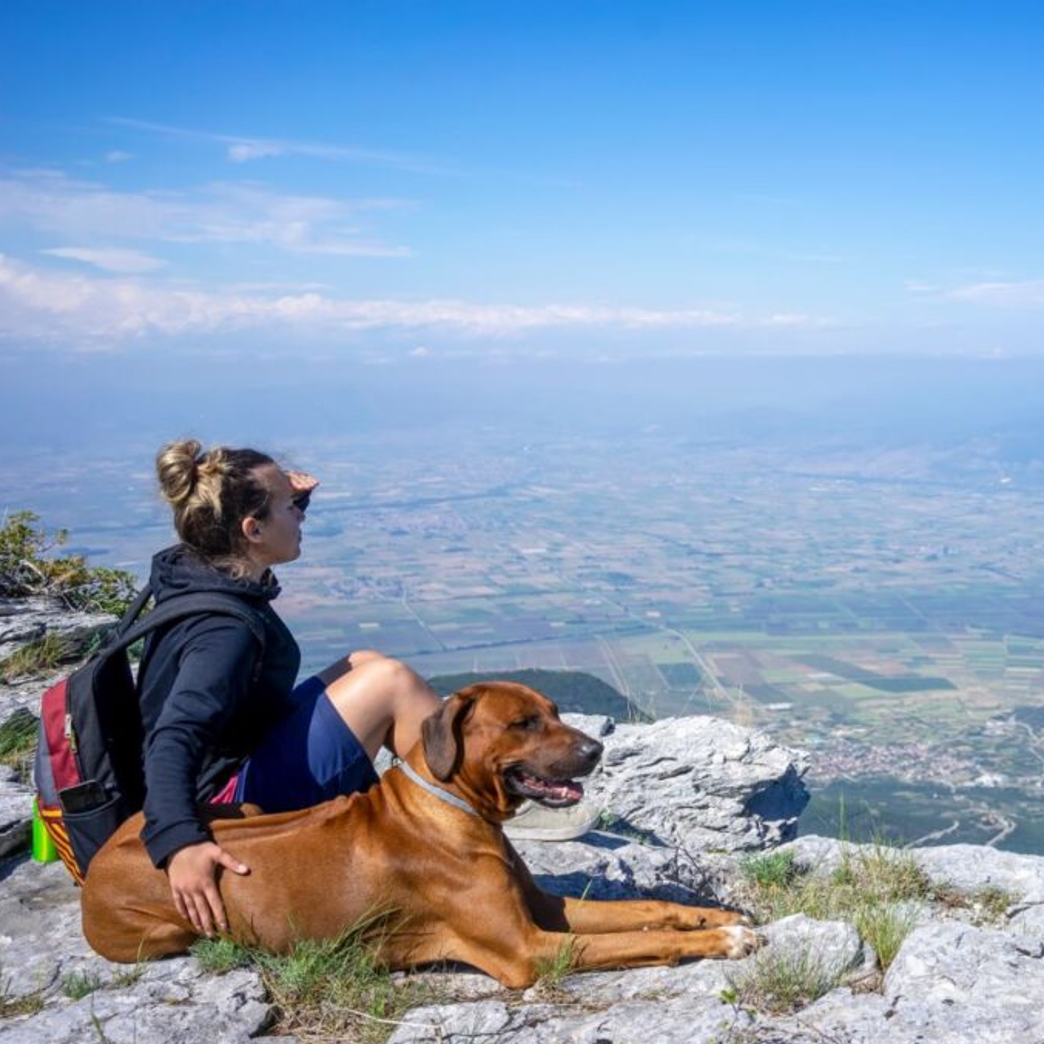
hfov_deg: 36.7
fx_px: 1535
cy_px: 525
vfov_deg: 37.6
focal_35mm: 45
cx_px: 780
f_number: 6.3
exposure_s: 1/500
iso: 100
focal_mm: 35
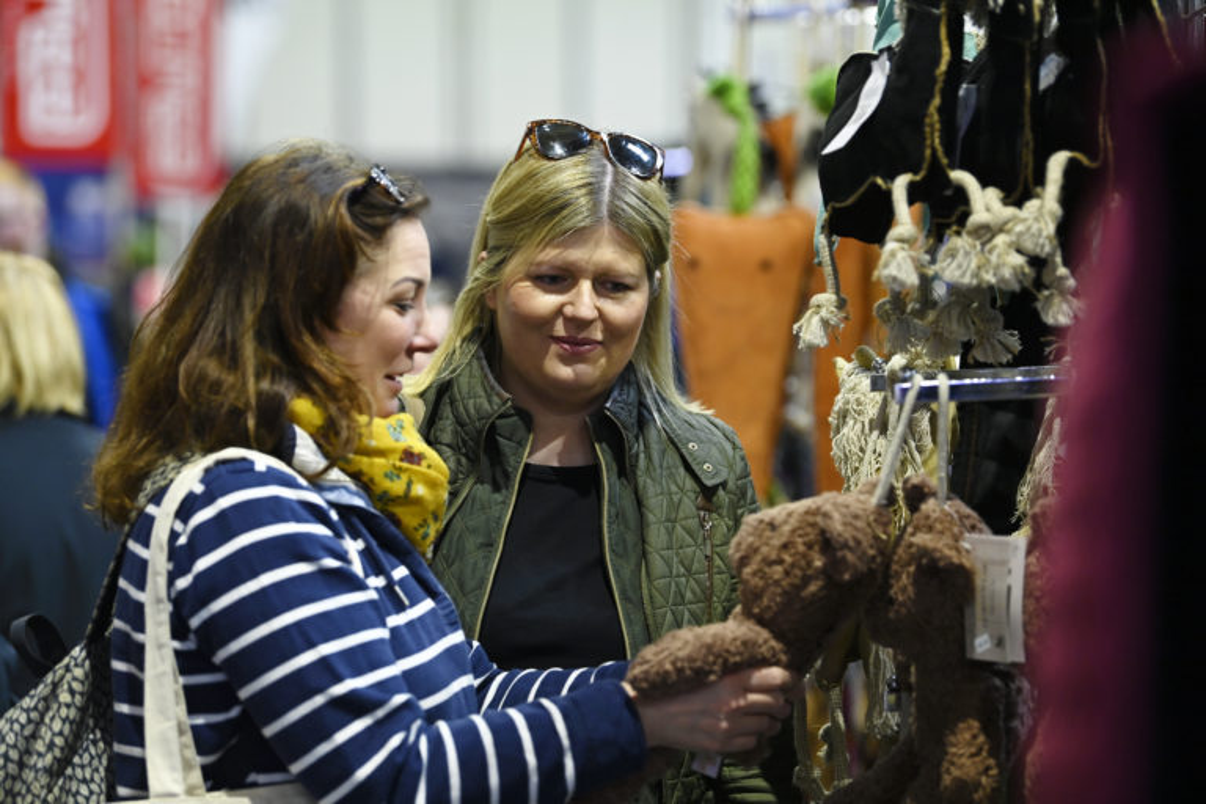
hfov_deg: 13.7
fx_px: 5025
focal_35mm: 150
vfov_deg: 9.1
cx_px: 603
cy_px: 402
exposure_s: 1/80
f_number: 3.5
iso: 2000
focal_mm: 150
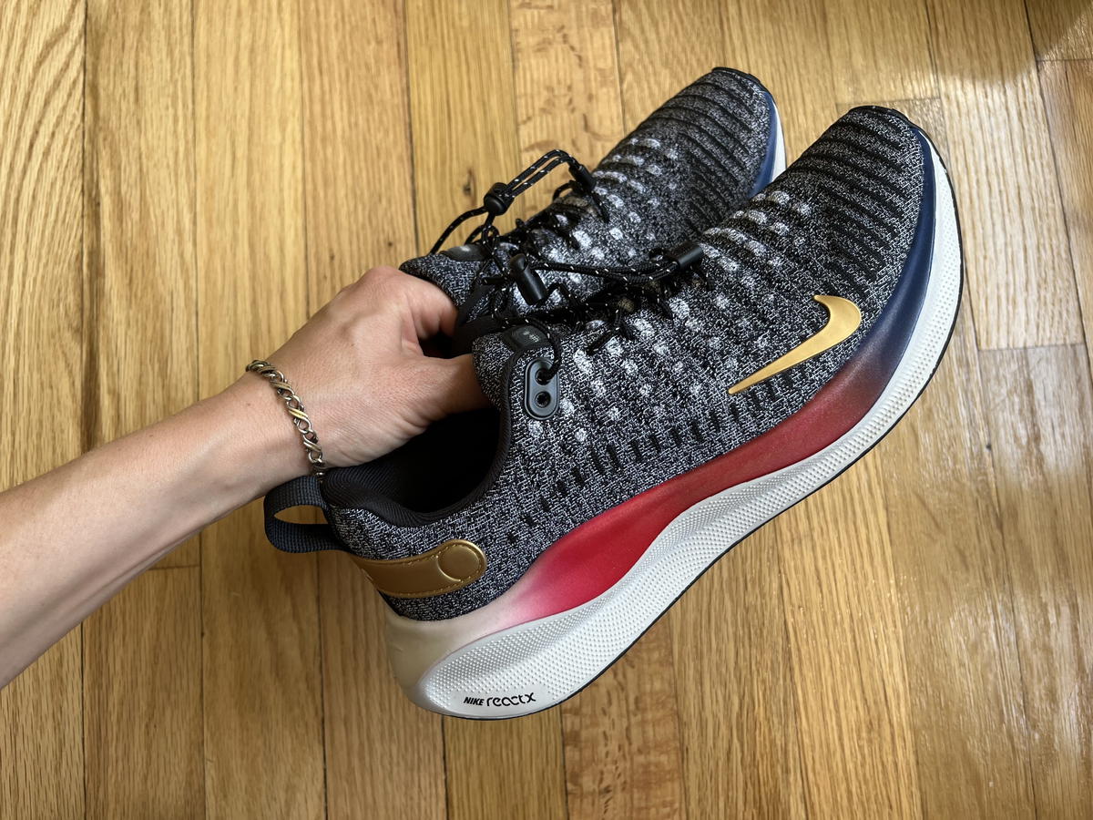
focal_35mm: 26
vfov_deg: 53.1
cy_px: 410
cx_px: 546
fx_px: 821
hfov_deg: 67.3
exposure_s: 1/121
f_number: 1.6
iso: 100
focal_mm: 5.1
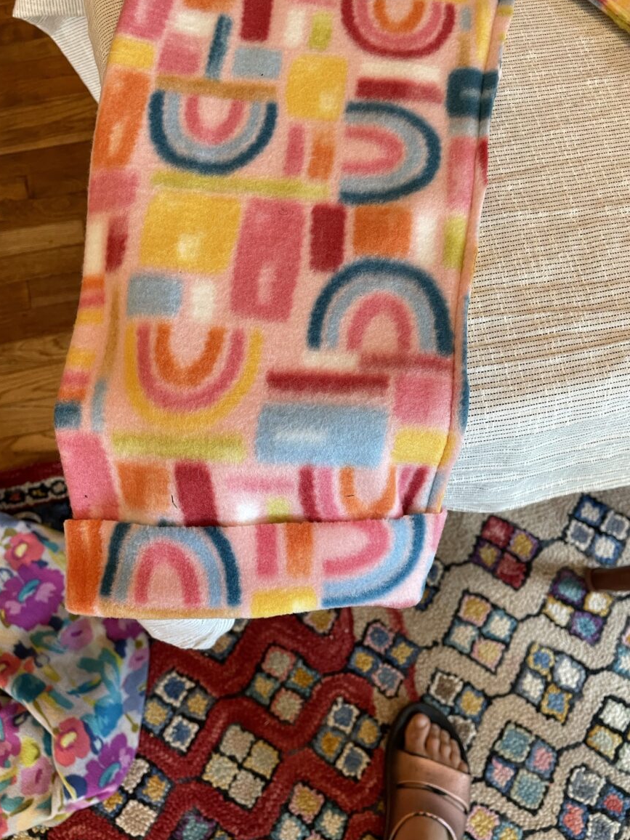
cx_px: 318
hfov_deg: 51.4
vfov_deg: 65.3
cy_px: 429
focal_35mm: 27
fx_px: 655
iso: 125
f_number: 1.6
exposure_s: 1/60
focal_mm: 4.2
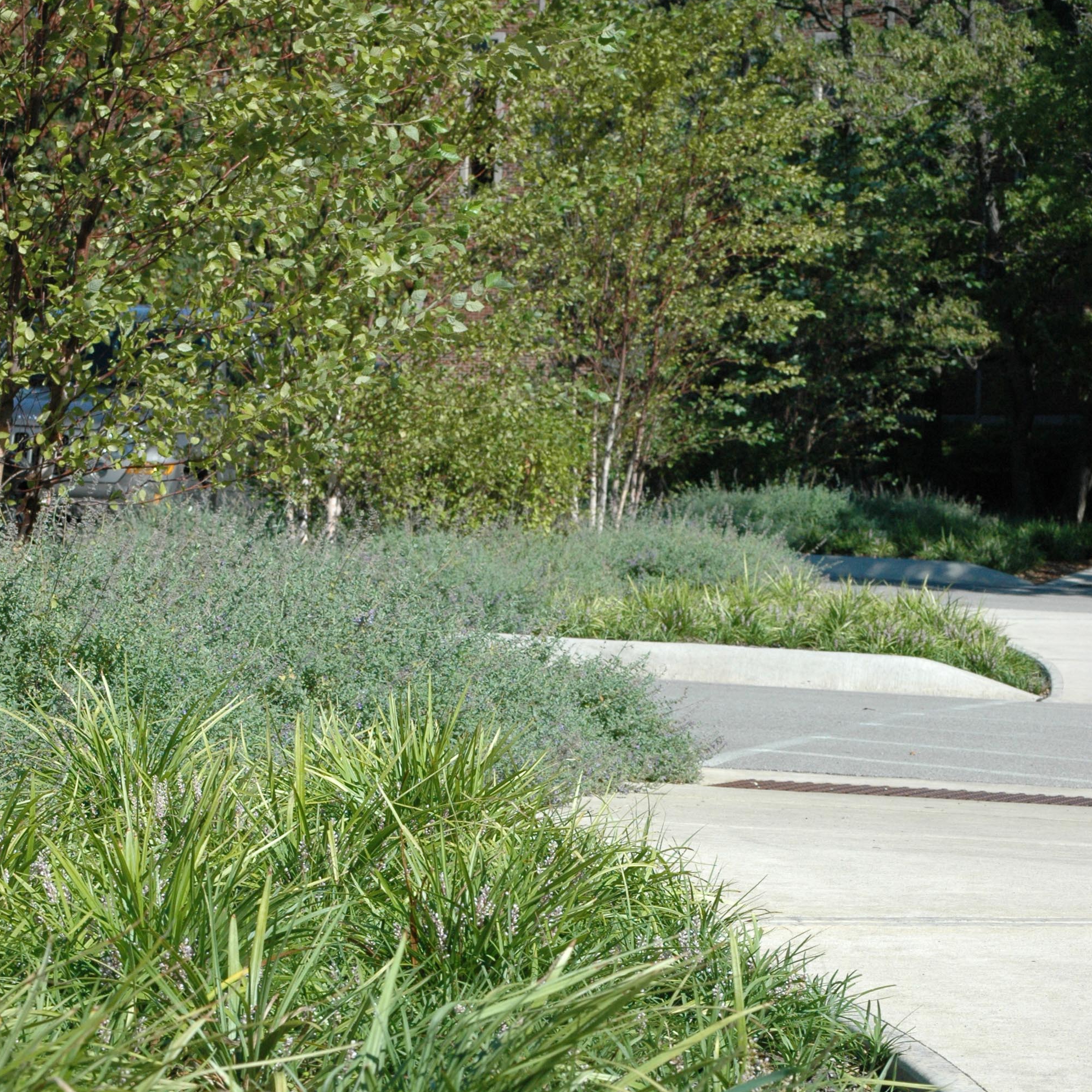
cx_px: 547
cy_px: 651
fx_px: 4675
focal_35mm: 131
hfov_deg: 13.3
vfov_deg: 13.3
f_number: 11
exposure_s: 1/500
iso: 640
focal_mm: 68
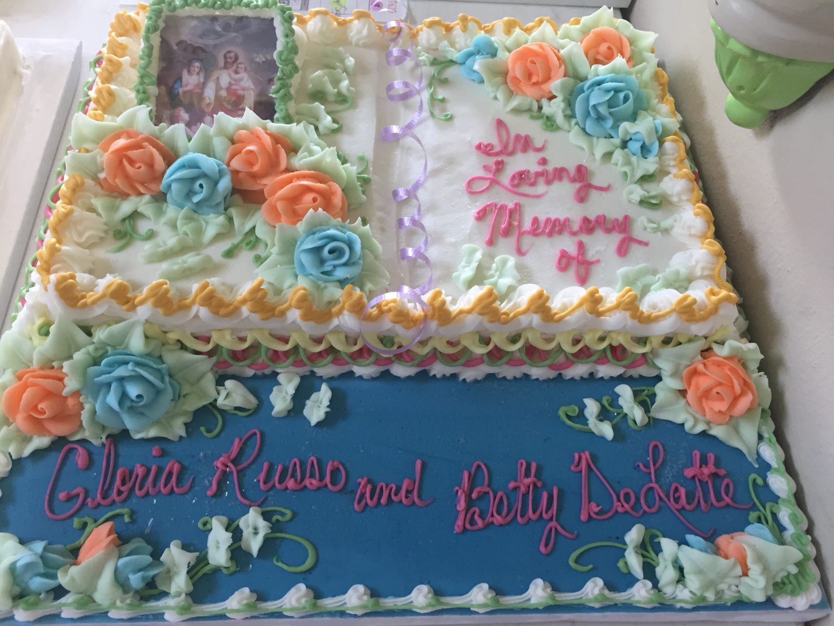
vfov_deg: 48.2
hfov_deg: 61.7
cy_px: 313
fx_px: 699
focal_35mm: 29
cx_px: 417
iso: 80
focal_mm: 4.15
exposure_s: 1/30
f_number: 2.2
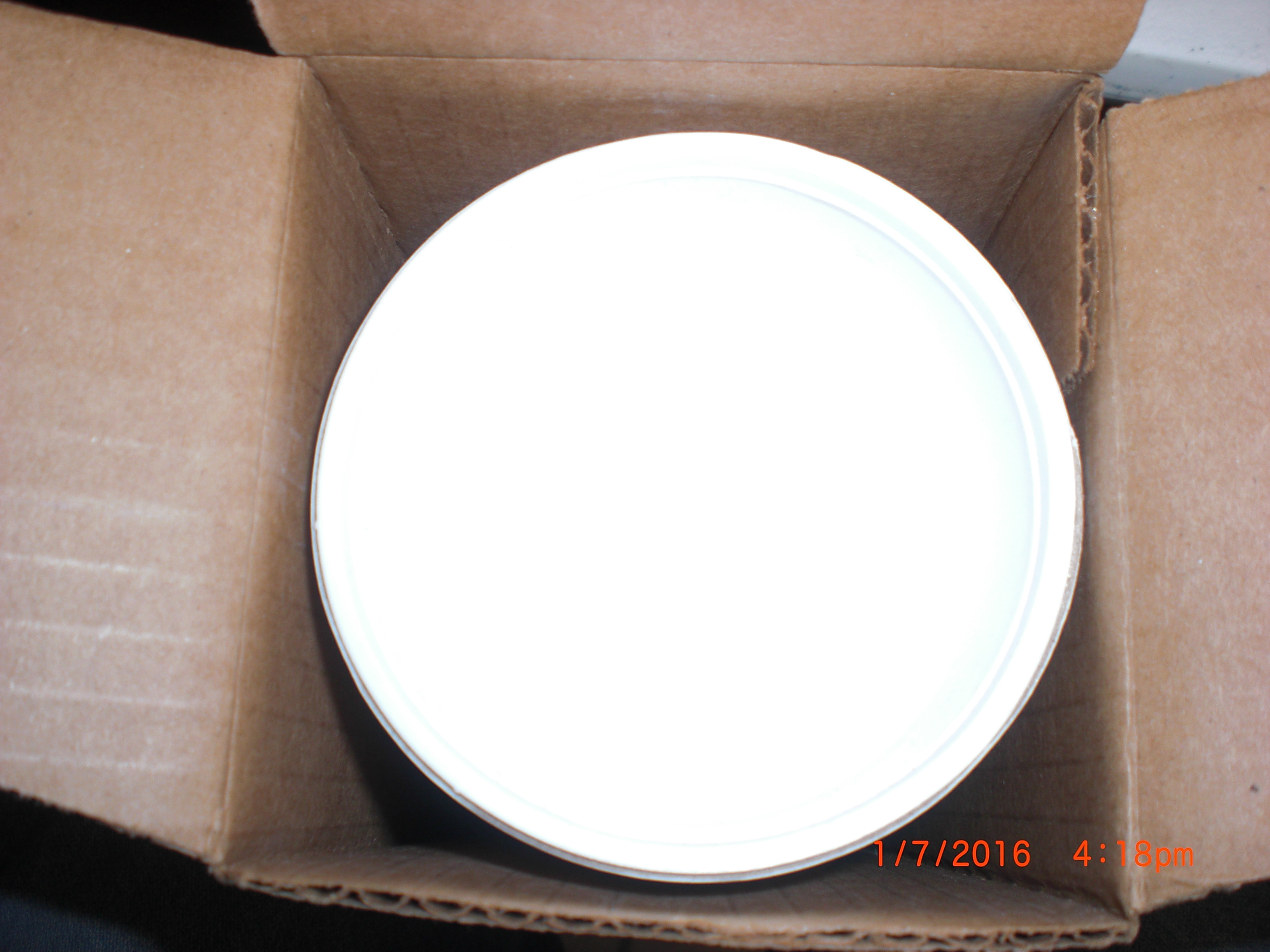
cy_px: 476
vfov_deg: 37.7
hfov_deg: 49.0
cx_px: 635
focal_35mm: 38
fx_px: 1394
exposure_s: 1/60
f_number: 3.1
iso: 64
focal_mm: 6.3
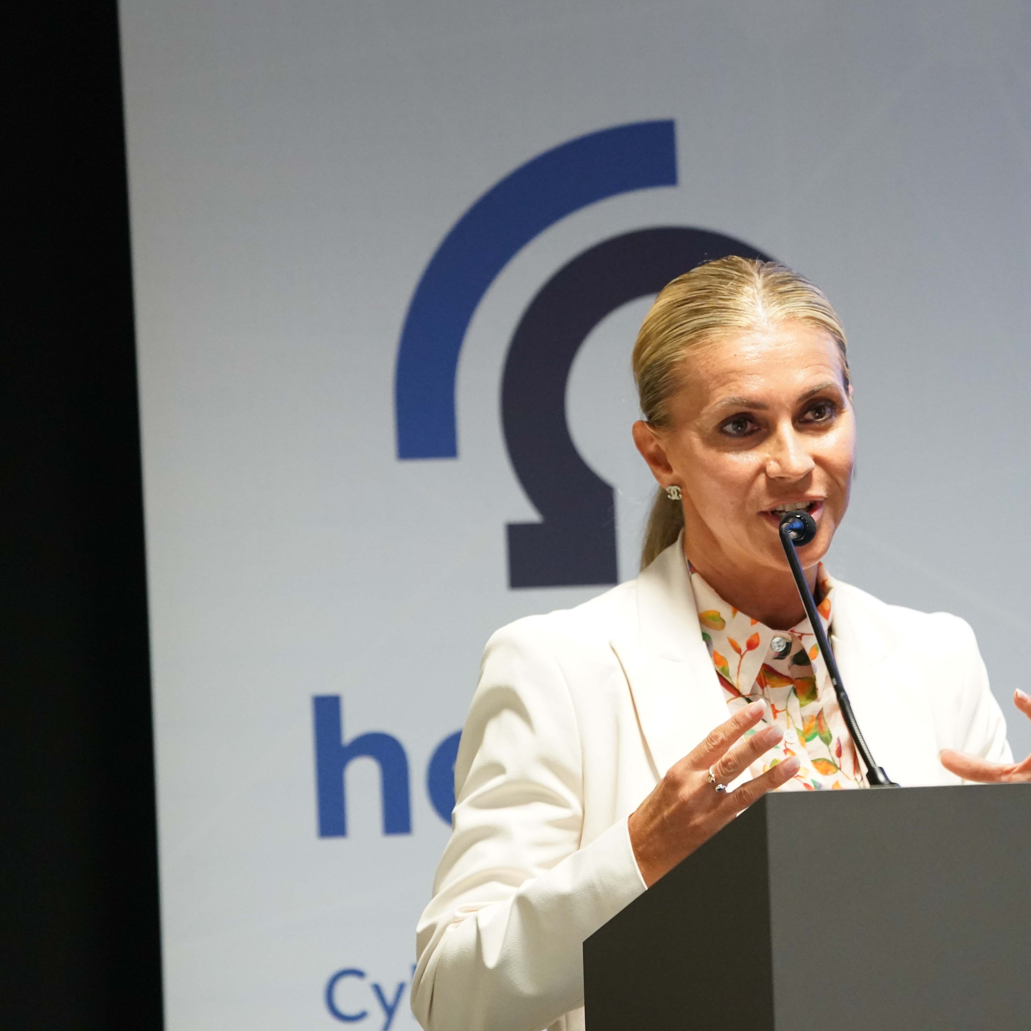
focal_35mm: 280
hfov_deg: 6.3
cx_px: 688
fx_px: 9435
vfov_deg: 6.3
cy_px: 501
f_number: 5.6
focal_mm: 206
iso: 8000
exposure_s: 1/80
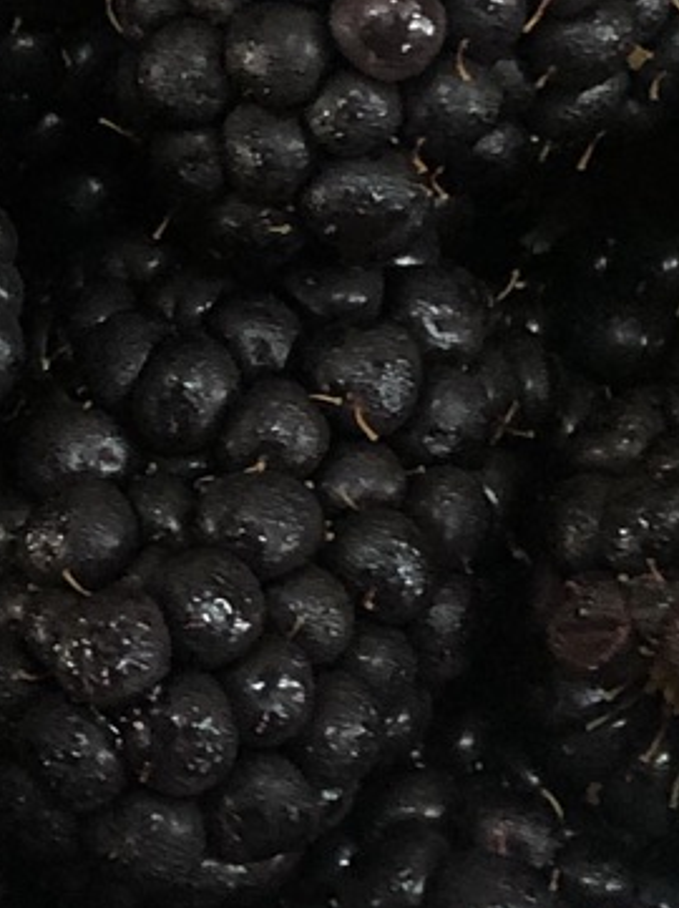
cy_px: 420
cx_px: 23
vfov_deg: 12.4
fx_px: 4166
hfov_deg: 9.3
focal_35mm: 159
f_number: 1.8
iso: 100
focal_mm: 3.99
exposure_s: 1/14
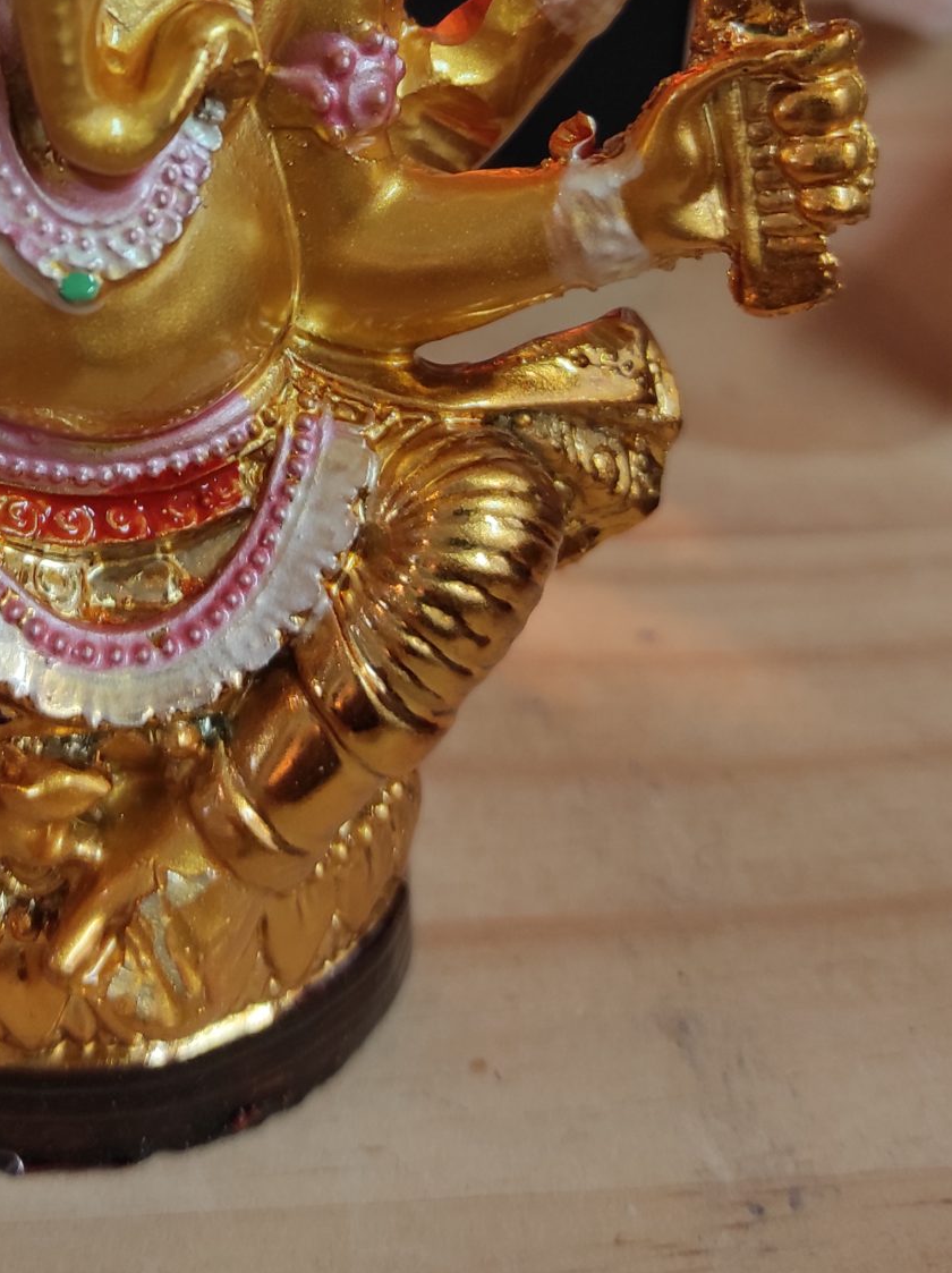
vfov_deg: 31.7
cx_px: 103
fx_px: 2094
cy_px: 59
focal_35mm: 57
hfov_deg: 24.9
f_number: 1.89
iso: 106
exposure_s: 1/33
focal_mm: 5.43
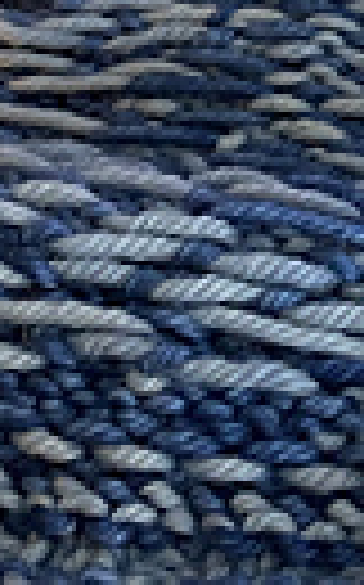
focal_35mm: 106
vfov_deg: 18.9
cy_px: -54
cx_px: 326
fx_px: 1686
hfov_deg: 12.2
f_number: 1.8
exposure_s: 1/40
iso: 500
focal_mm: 4.25
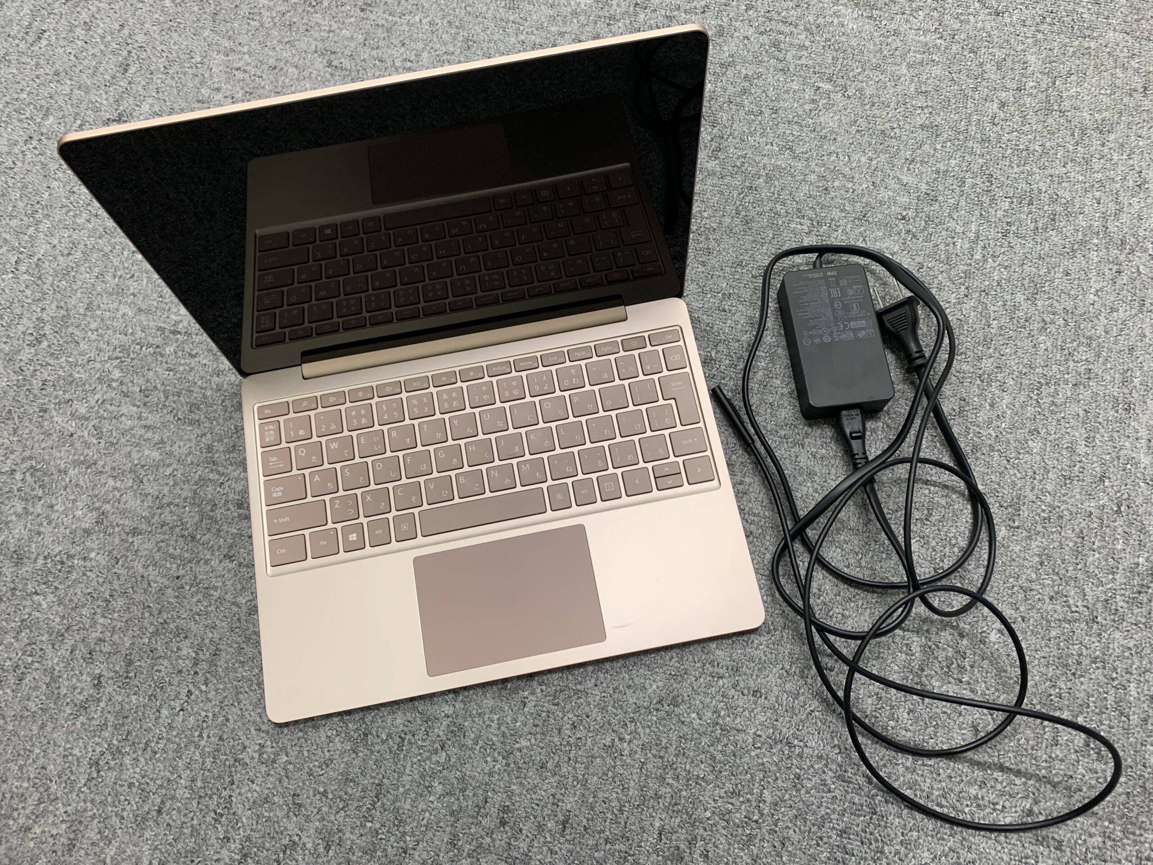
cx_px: 576
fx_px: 866
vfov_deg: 53.1
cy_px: 432
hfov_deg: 67.3
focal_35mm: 26
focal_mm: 4.25
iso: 100
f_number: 1.8
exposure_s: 1/60
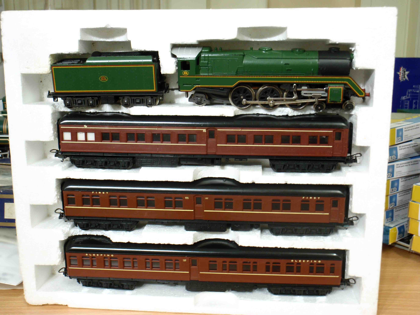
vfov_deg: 36.0
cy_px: 158
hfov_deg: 46.8
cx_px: 210
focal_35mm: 40
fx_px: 485
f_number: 3.9
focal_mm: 7.25
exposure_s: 1/8
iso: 100
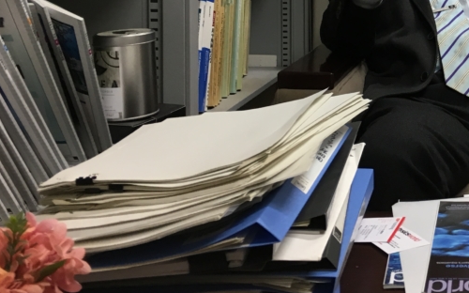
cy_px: -43
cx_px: 453
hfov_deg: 30.5
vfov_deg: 19.6
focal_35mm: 63
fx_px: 805
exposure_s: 1/30
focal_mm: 4.15
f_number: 2.2
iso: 64
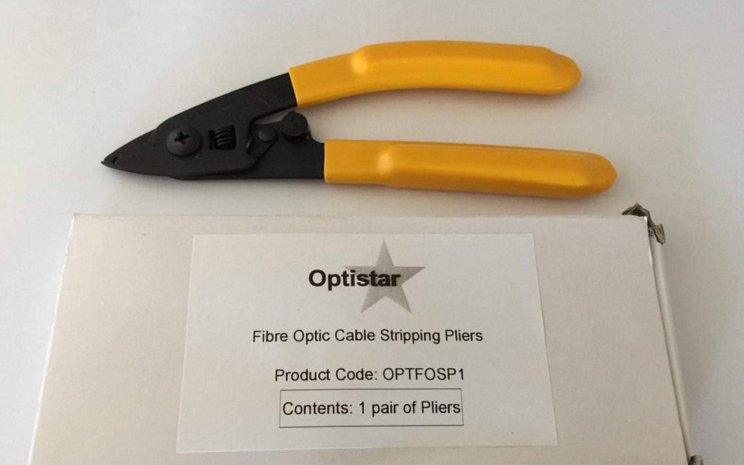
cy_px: 272
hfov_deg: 61.2
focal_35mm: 31
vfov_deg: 40.5
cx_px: 371
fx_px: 629
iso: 50
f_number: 2.2
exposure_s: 1/17
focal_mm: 4.15
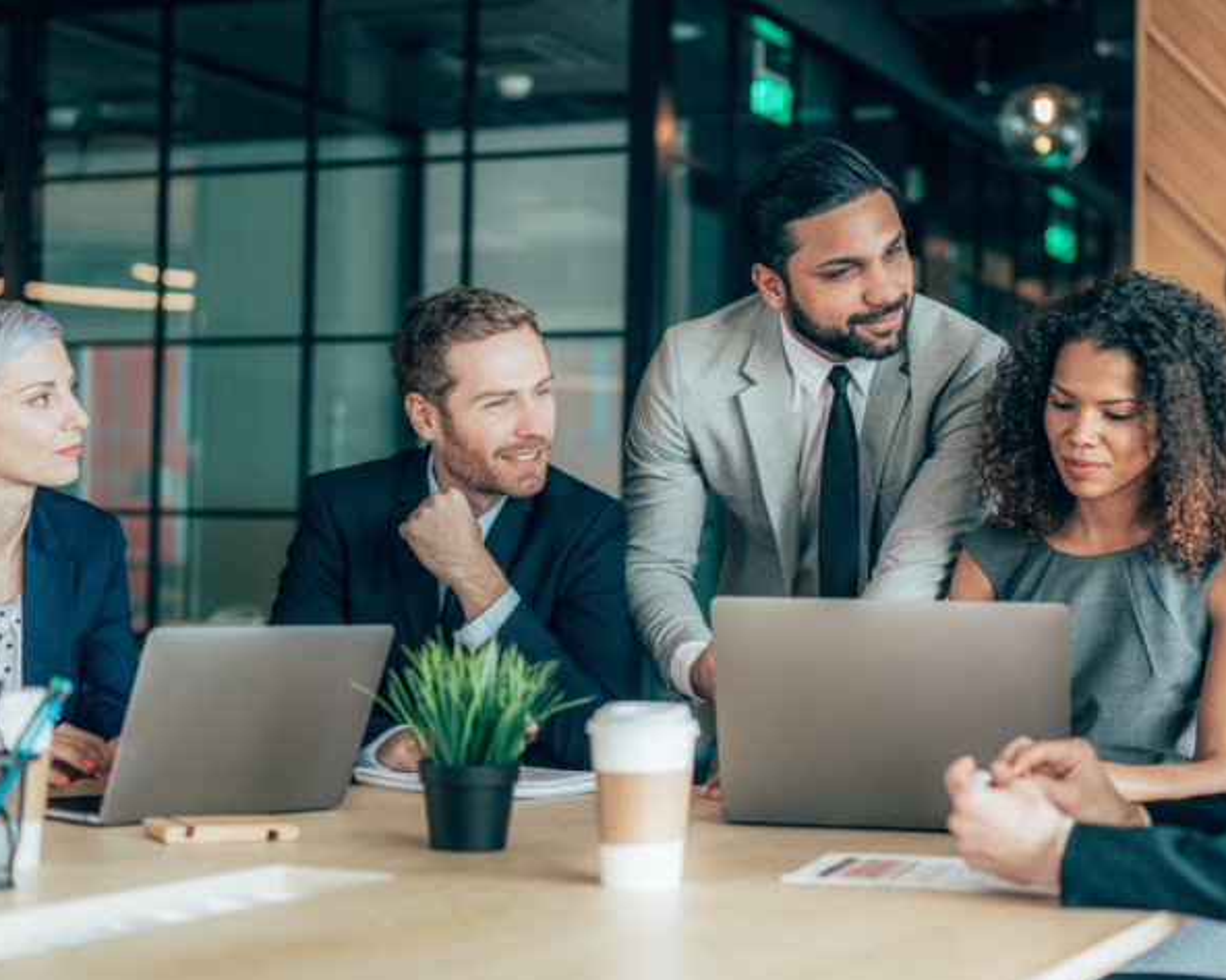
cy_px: 495
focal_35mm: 67
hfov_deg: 28.3
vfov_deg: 22.8
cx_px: 717
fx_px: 2430
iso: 800
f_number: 2.2
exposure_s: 1/250
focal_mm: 55
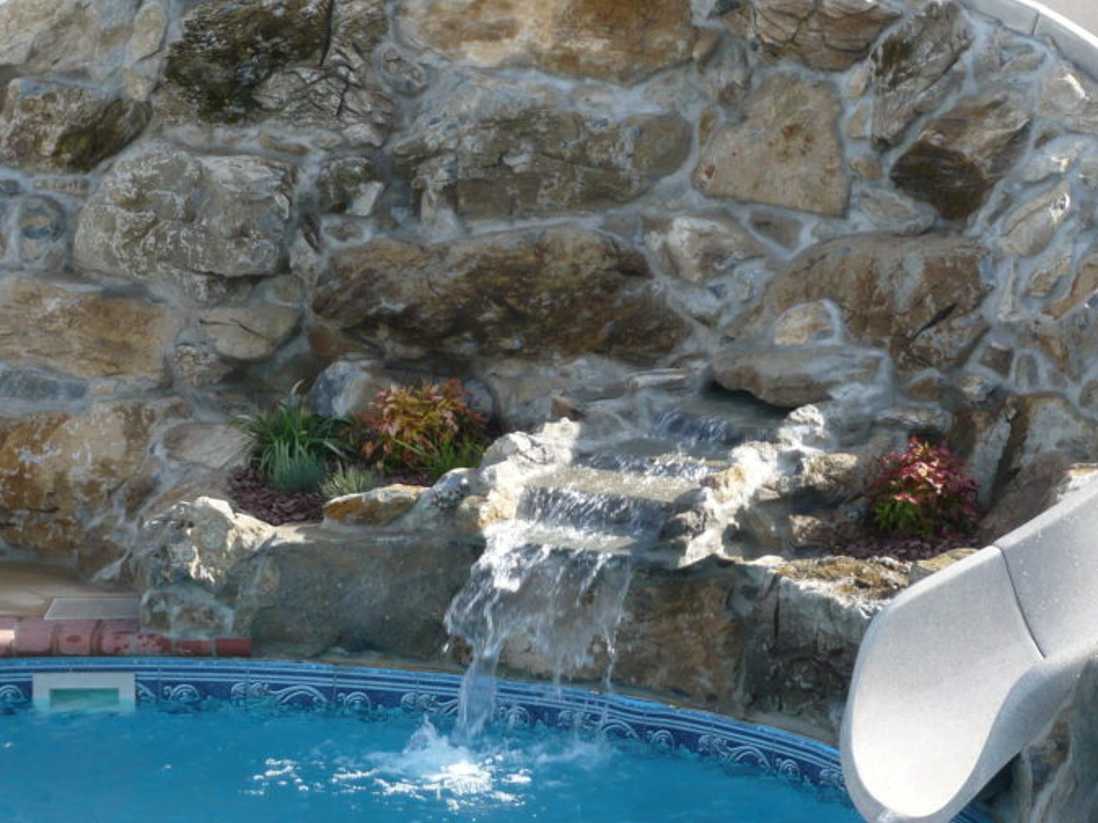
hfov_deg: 13.0
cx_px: 718
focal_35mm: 152
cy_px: 244
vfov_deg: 9.7
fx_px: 4820
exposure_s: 1/160
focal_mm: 16.4
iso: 100
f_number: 5.6
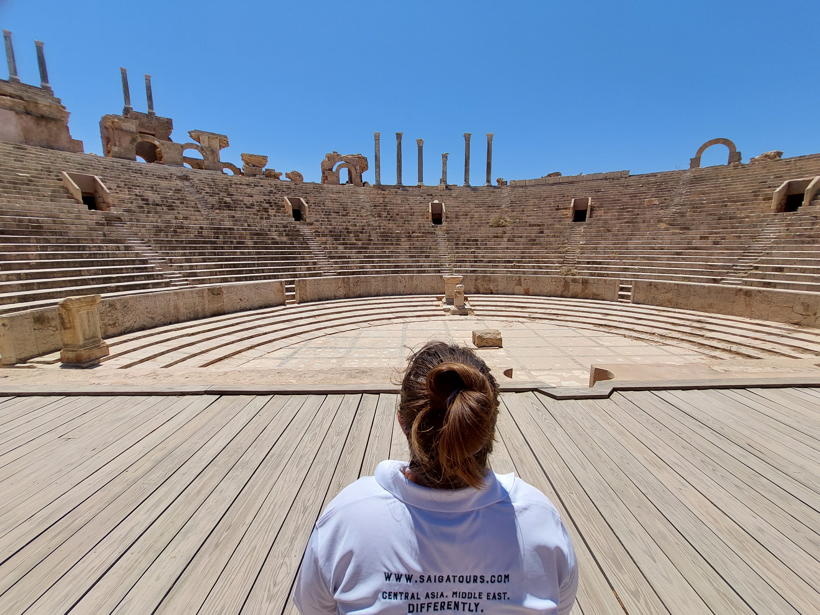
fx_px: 308
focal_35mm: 13
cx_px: 410
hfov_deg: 106.2
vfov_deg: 89.9
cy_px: 308
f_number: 2.2
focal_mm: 1.74
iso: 40
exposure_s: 1/2490
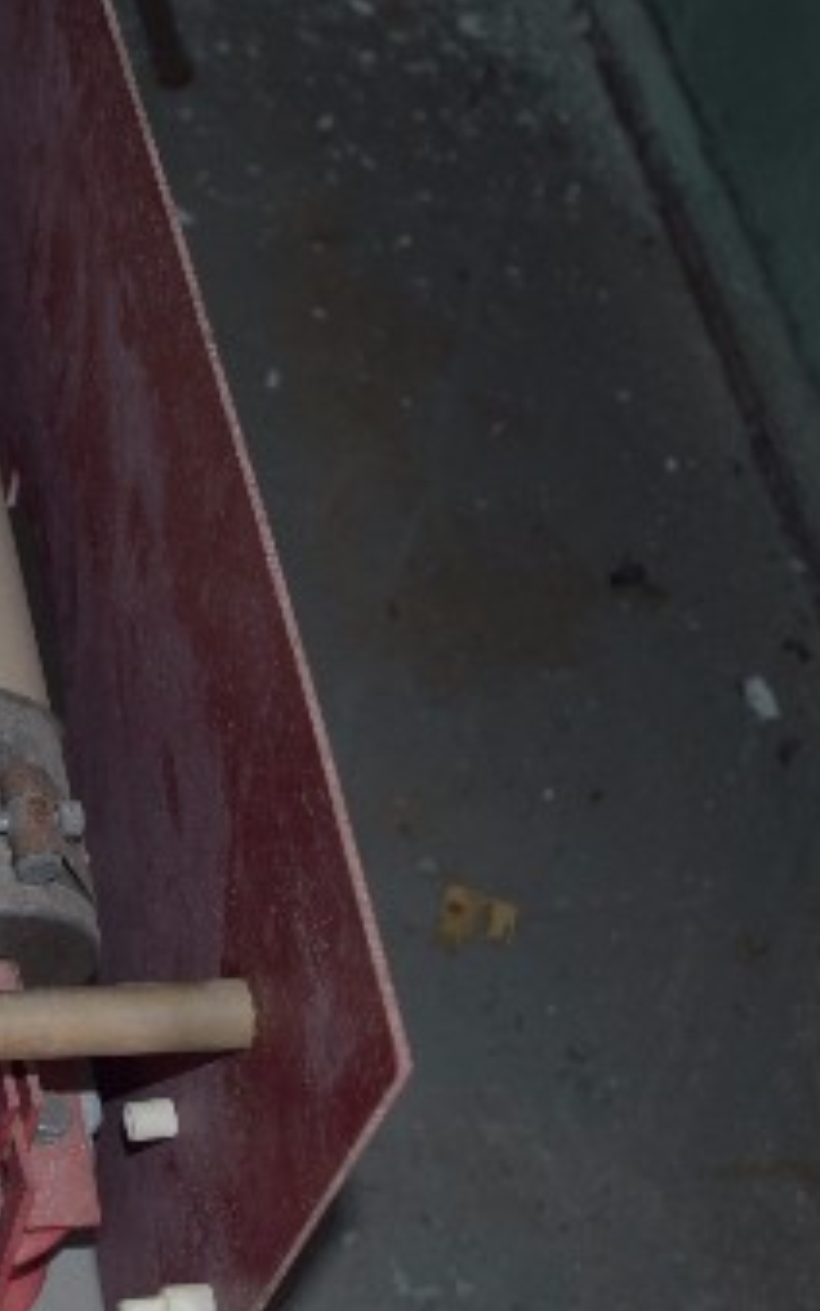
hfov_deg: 17.7
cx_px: -441
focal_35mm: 65
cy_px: 710
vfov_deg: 31.5
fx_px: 2323
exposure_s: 1/125
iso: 400
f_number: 3.5
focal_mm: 18
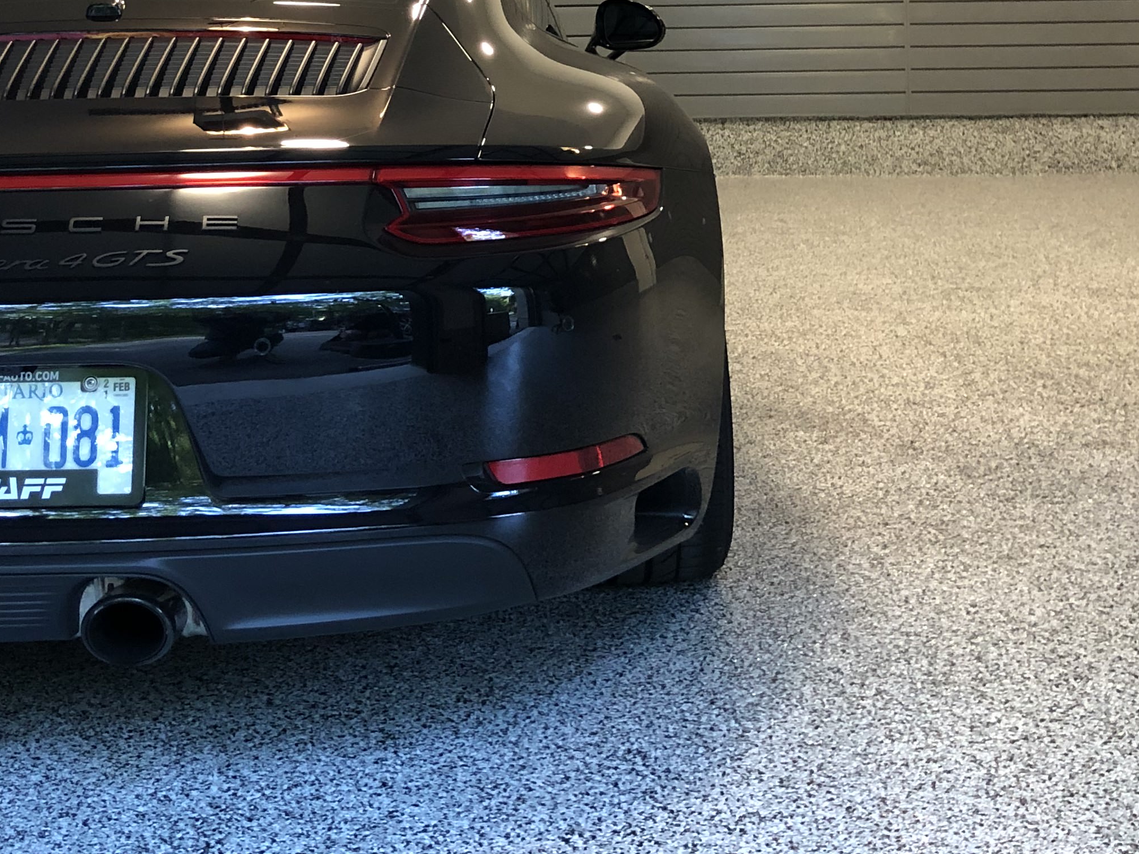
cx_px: 512
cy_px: 2
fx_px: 1843
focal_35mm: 56
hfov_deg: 34.3
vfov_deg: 24.9
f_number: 1.8
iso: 80
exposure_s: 1/15
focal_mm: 4
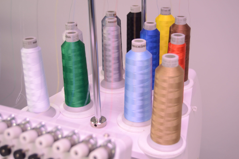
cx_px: 120
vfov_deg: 28.1
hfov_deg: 41.1
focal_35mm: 48
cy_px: 80
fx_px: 319
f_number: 4.5
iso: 400
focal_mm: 32
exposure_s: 1/25
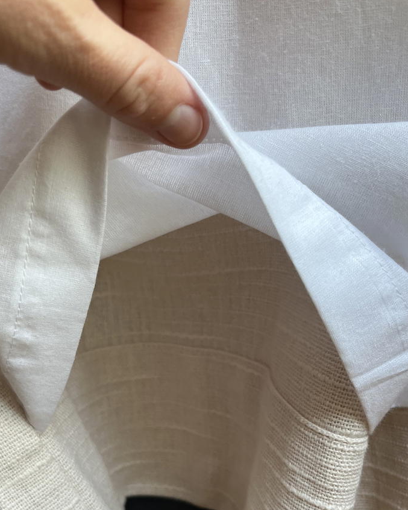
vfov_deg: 49.5
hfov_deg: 40.9
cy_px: 335
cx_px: 152
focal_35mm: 36
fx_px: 543
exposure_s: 1/121
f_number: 1.6
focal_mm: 5.1
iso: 100
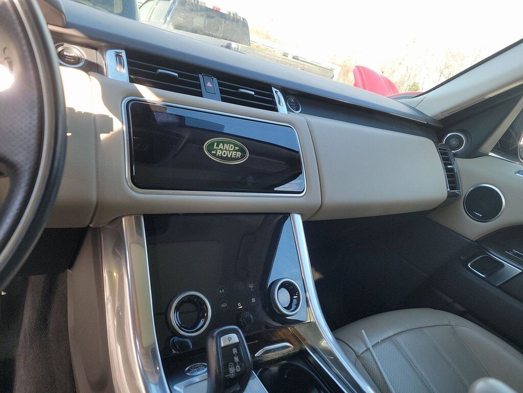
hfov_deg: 71.6
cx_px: 262
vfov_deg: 56.8
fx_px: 363
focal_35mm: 24
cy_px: 196
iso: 83
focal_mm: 6.7
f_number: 1.8
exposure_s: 1/119
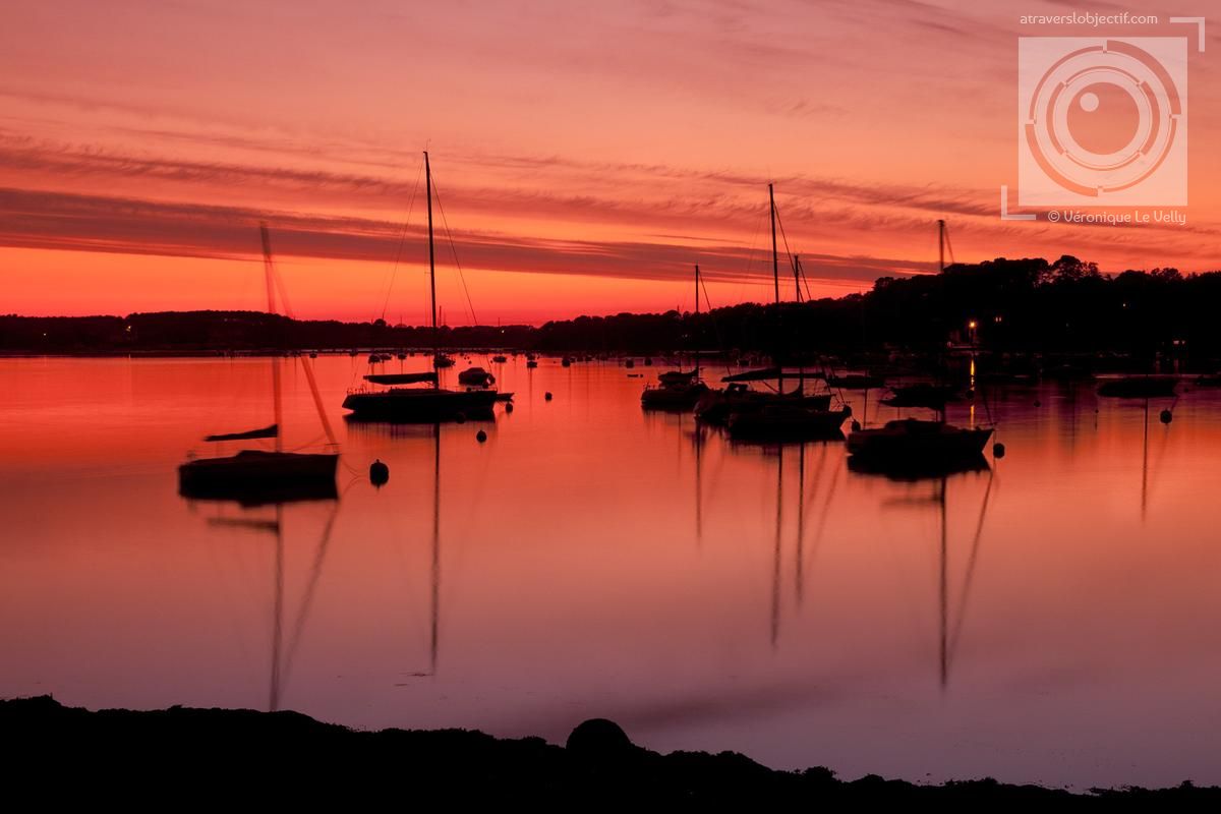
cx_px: 610
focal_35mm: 57
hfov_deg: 35.1
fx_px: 1933
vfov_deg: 23.8
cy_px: 407
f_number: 11
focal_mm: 38
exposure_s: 15
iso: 200
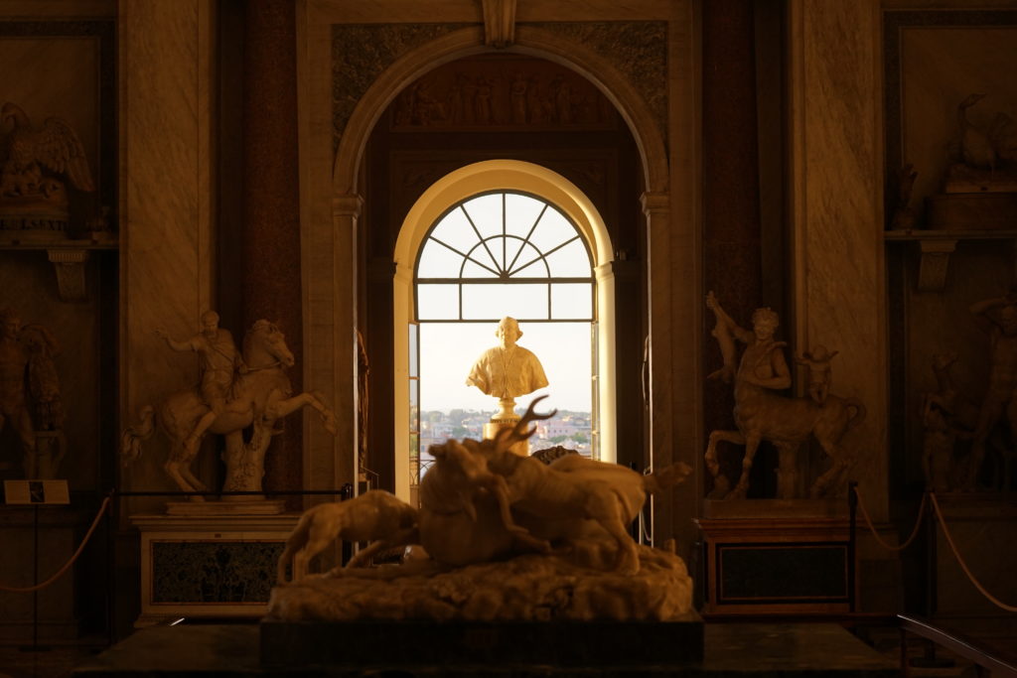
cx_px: 508
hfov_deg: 28.8
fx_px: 1978
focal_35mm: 70
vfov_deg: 19.5
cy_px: 339
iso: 400
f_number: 6.3
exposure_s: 1/125
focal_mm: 70
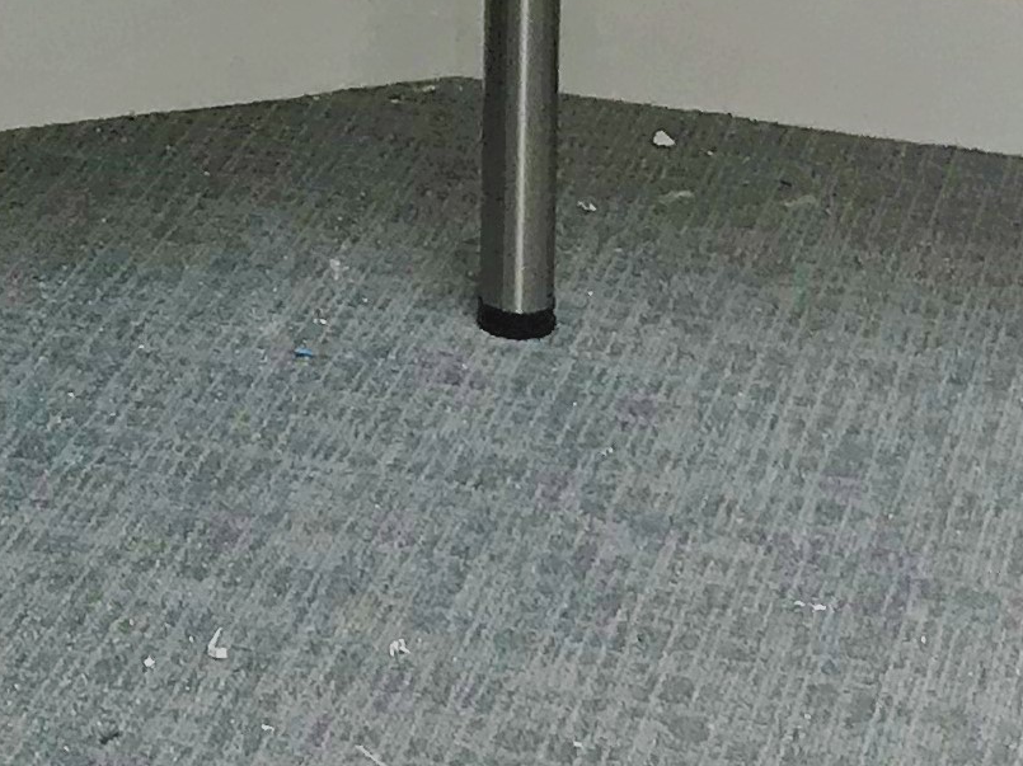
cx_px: -198
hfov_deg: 14.9
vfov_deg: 11.1
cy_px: -368
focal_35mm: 128
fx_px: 3781
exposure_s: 1/33
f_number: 1.8
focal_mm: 3.99
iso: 20
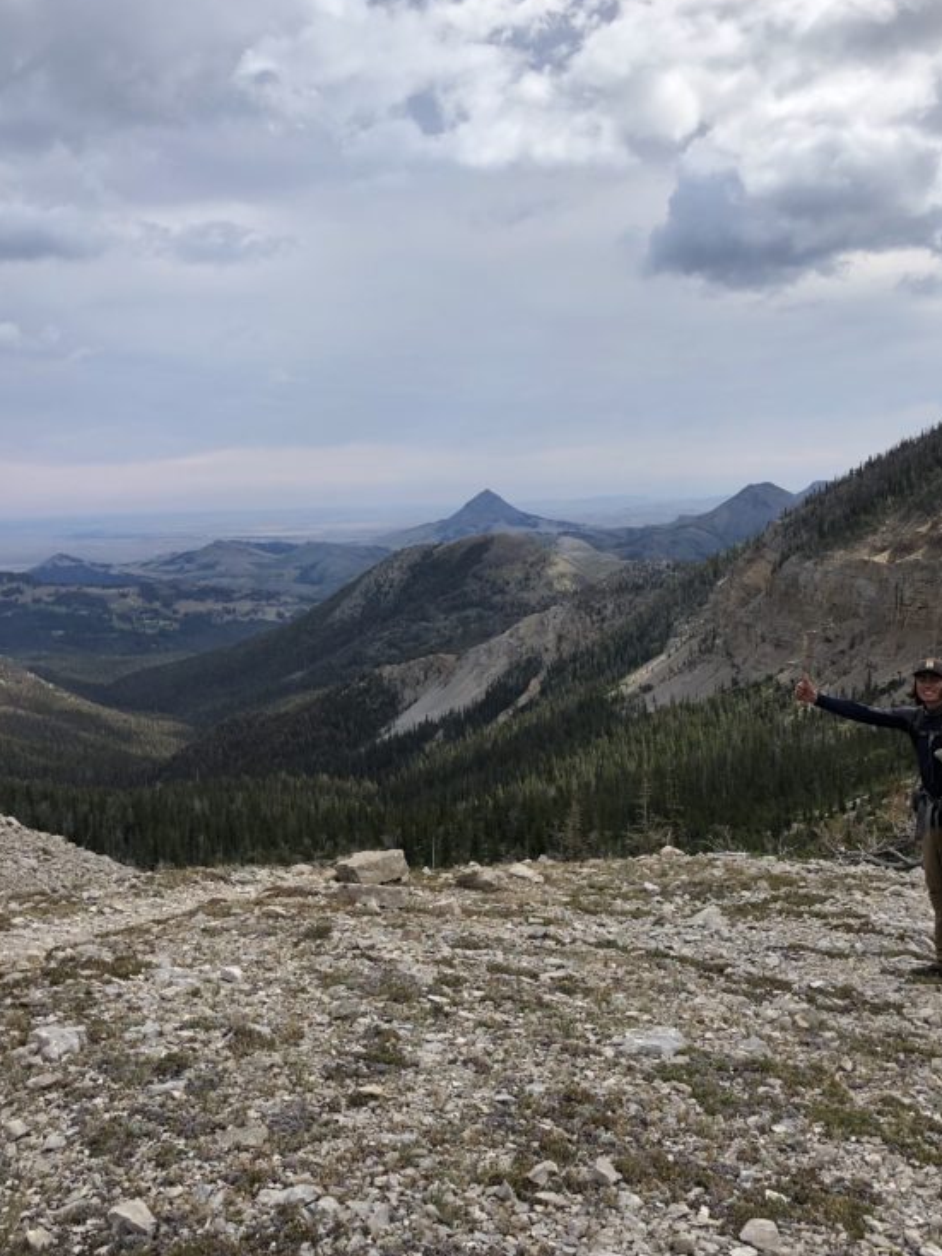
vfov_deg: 47.9
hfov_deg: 36.7
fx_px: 1415
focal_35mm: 39
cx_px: 542
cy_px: 603
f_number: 1.8
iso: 20
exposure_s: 1/1869
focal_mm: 3.99
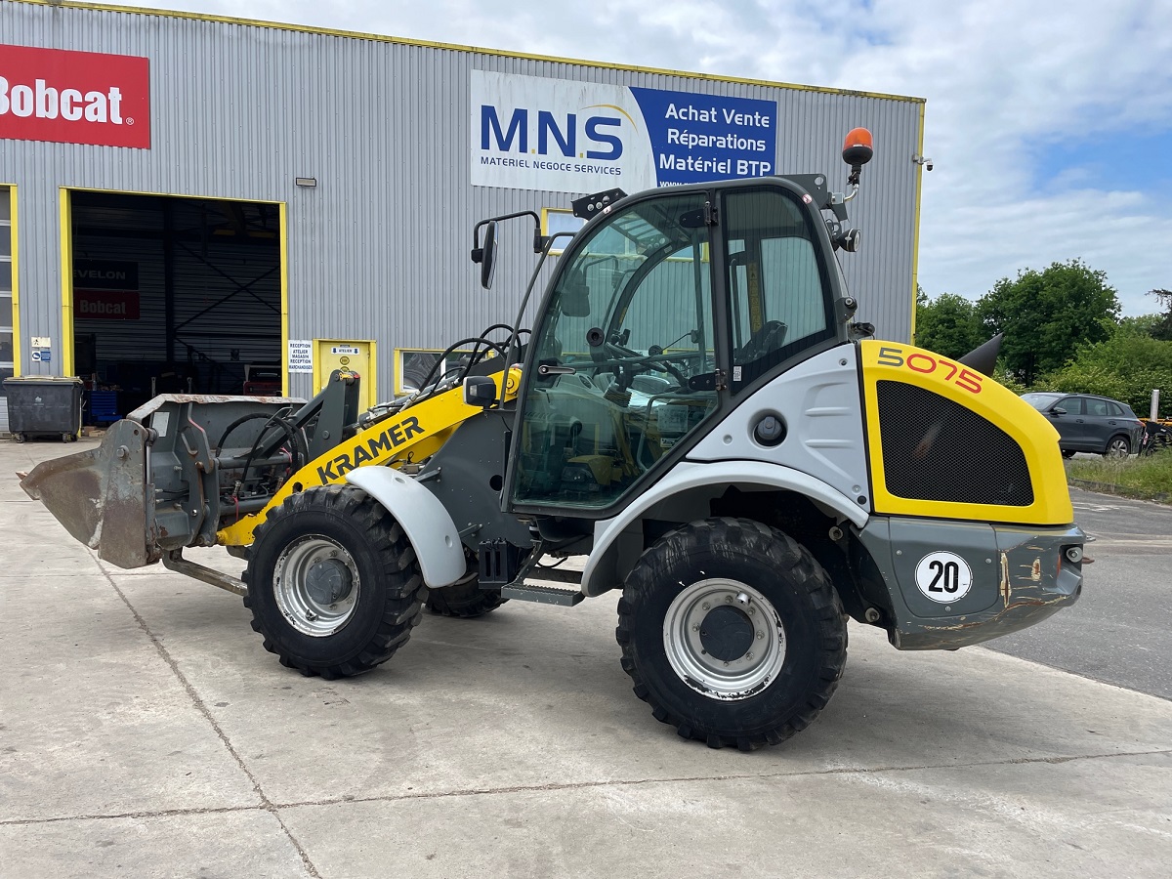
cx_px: 586
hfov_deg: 67.3
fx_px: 880
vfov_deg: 53.1
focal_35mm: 26
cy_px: 440
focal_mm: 4.2
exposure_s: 1/1473
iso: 32
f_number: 1.6
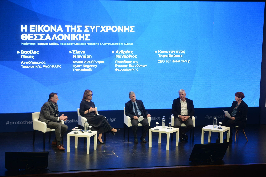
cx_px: 133
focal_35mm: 112
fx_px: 828
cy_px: 88
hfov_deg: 18.3
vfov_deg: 12.2
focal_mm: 112
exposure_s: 1/125
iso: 800
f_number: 2.8
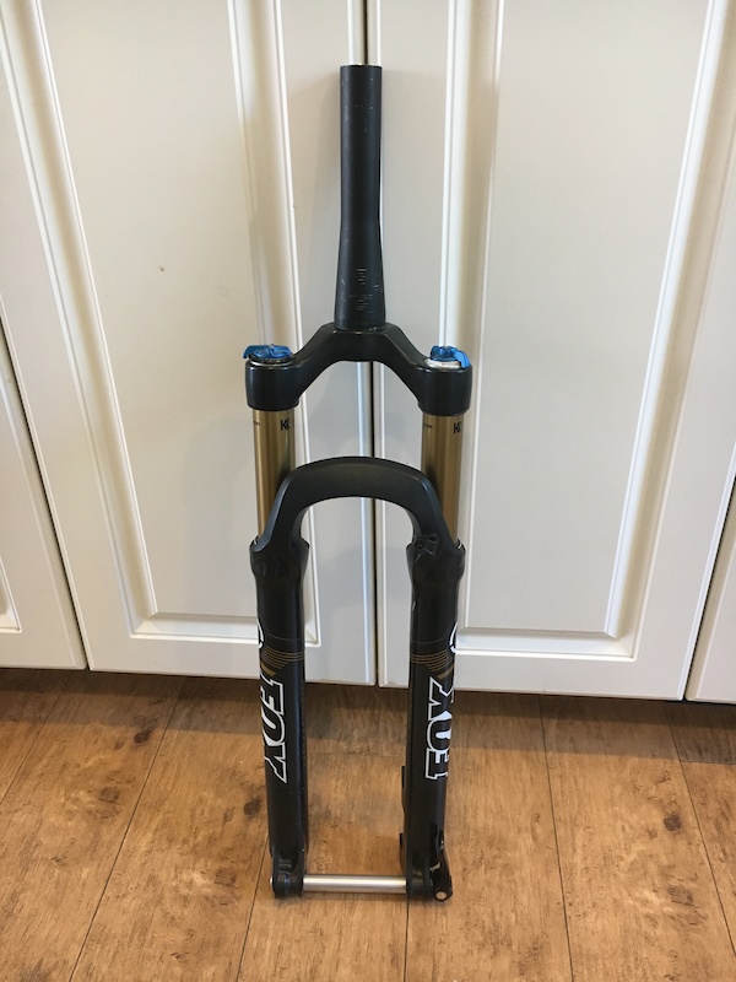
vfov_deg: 61.7
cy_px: 491
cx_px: 368
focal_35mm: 29
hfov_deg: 48.2
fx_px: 822
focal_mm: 4.15
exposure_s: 1/30
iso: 125
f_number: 2.2
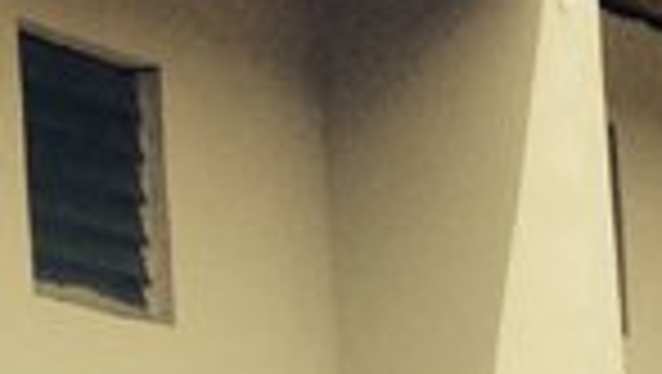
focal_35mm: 265
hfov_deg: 8.0
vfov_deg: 4.5
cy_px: 1018
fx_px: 4656
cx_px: -225
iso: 50
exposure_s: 1/2208
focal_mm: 4.28
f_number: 2.4
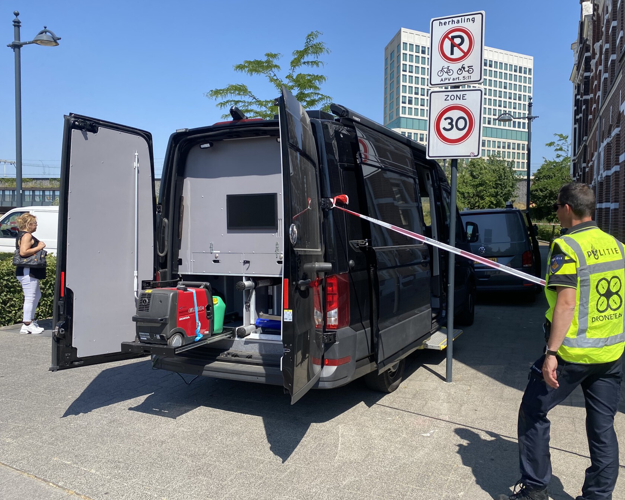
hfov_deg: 60.3
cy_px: 242
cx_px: 342
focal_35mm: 29
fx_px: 536
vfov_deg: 50.0
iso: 32
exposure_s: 1/2268
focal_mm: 4.25
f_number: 1.8
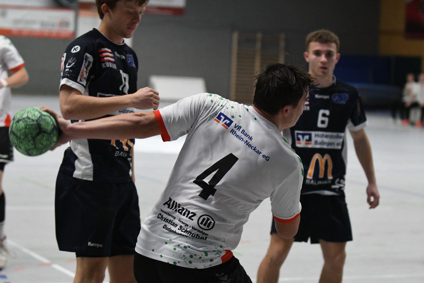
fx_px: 1237
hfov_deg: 19.5
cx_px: 212
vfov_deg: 13.0
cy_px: 142
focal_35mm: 105
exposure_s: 1/1000
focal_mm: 70
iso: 6400
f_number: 2.8
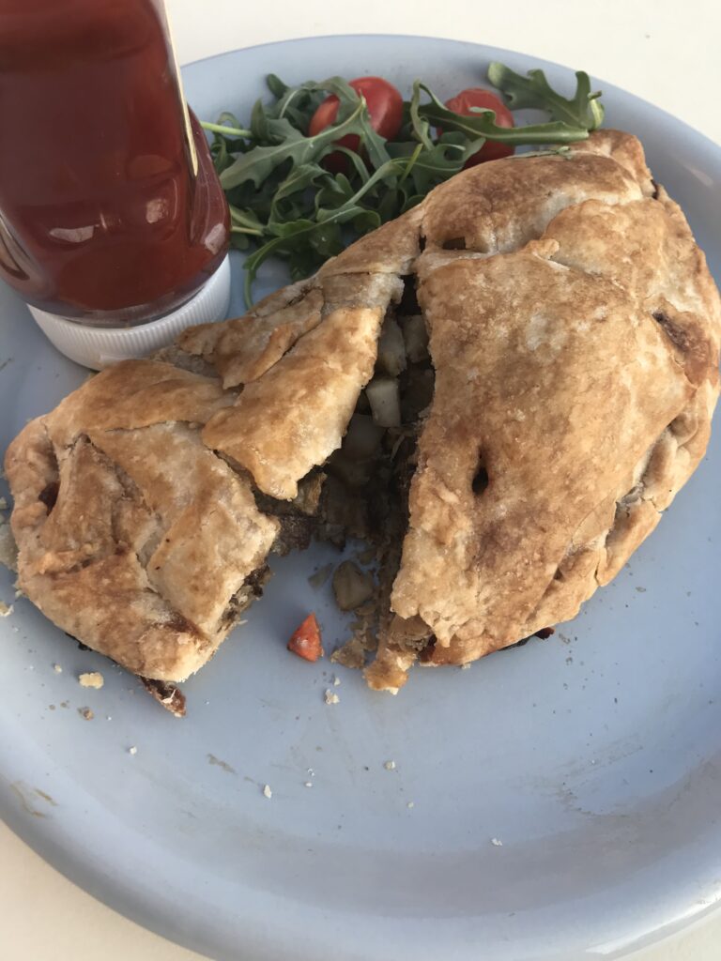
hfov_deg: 49.7
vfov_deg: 63.4
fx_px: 778
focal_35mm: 28
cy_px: 480
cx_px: 360
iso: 32
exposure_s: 1/120
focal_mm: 3.99
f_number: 1.8
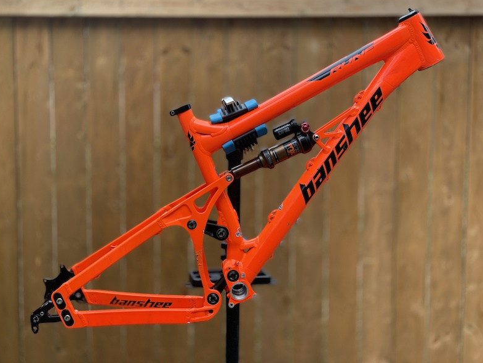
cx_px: 238
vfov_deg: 27.5
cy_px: 179
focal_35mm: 53
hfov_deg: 36.2
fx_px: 740
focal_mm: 6
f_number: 2
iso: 32
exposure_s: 1/335
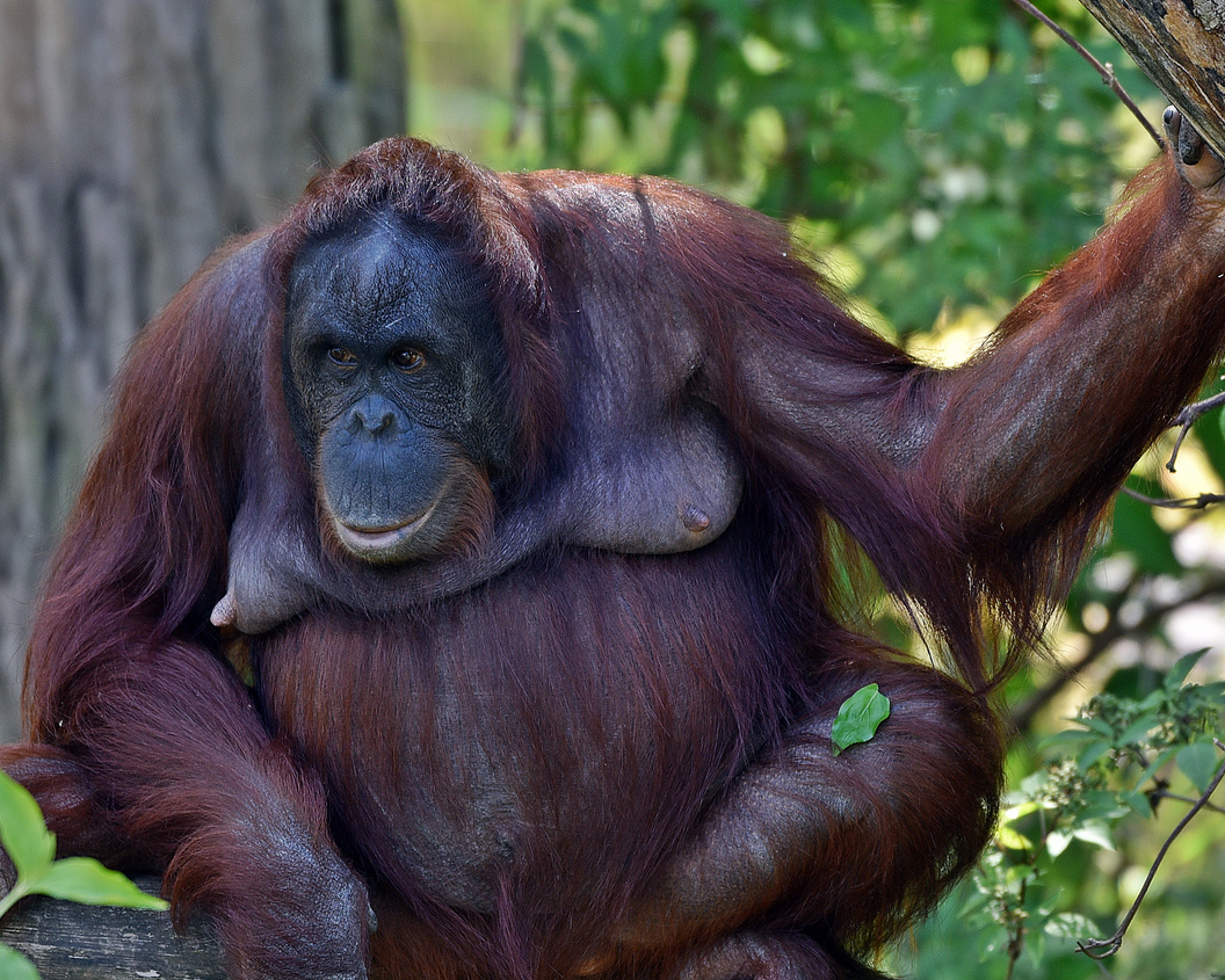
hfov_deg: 4.2
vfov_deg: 3.4
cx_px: 578
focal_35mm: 460
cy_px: 477
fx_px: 16679
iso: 320
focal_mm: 320
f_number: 5.6
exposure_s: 1/125
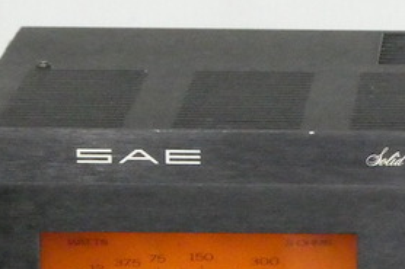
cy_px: 252
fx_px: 5779
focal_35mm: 514
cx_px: 498
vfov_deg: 2.7
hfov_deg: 4.0
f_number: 5.4
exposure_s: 1/40
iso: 1600
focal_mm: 25.6
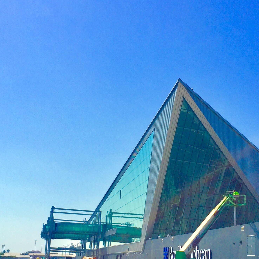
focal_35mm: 57
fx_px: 483
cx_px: 157
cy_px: 198
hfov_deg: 30.0
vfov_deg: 29.5
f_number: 2.2
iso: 32
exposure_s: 1/3968
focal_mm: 4.15
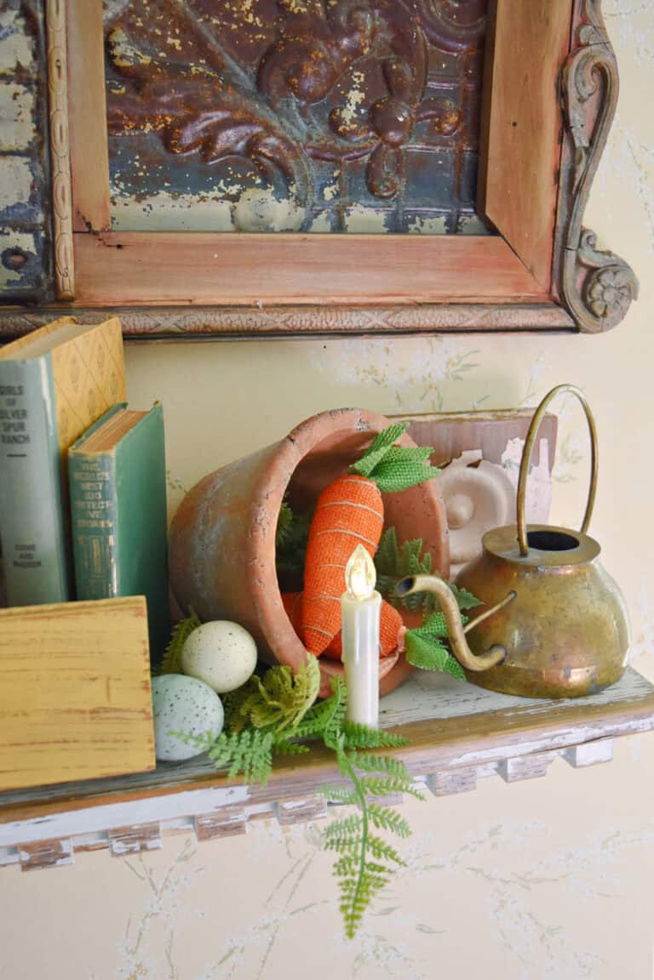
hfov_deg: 36.9
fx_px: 981
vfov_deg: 53.1
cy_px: 490
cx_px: 327
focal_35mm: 36
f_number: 4
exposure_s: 1/60
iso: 640
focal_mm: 24
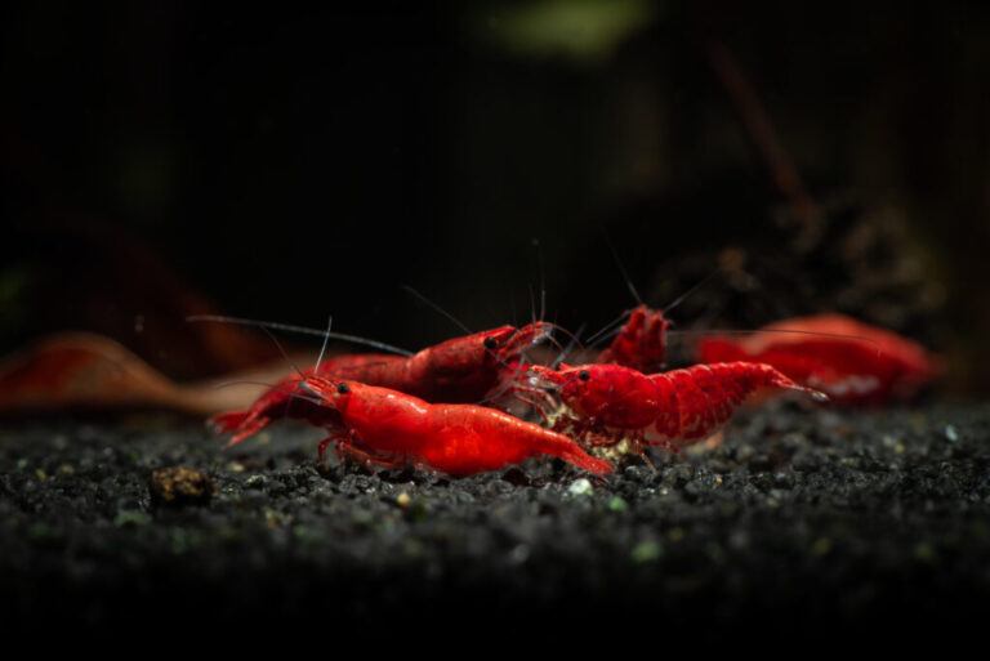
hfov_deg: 19.4
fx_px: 2889
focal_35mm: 105
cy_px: 330
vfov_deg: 13.1
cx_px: 495
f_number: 20
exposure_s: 1/200
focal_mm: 105
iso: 100
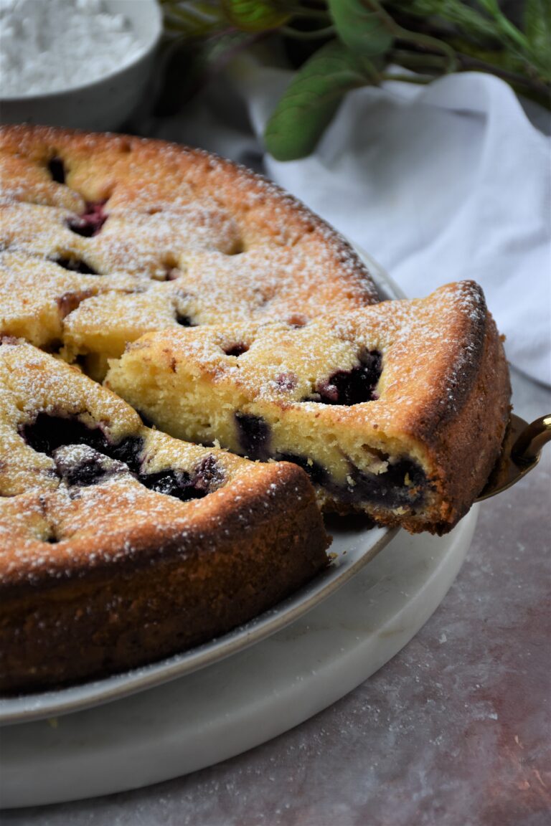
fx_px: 2410
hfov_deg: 13.0
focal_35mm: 105
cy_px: 413
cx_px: 276
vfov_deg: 19.5
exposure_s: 1/125
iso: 200
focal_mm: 70
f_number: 5.6
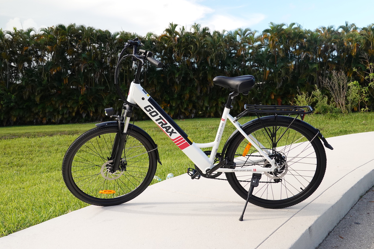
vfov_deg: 37.8
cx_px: 187
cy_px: 124
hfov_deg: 54.4
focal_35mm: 35
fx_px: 364
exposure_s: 1/40
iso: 400
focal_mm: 13.03
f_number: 4
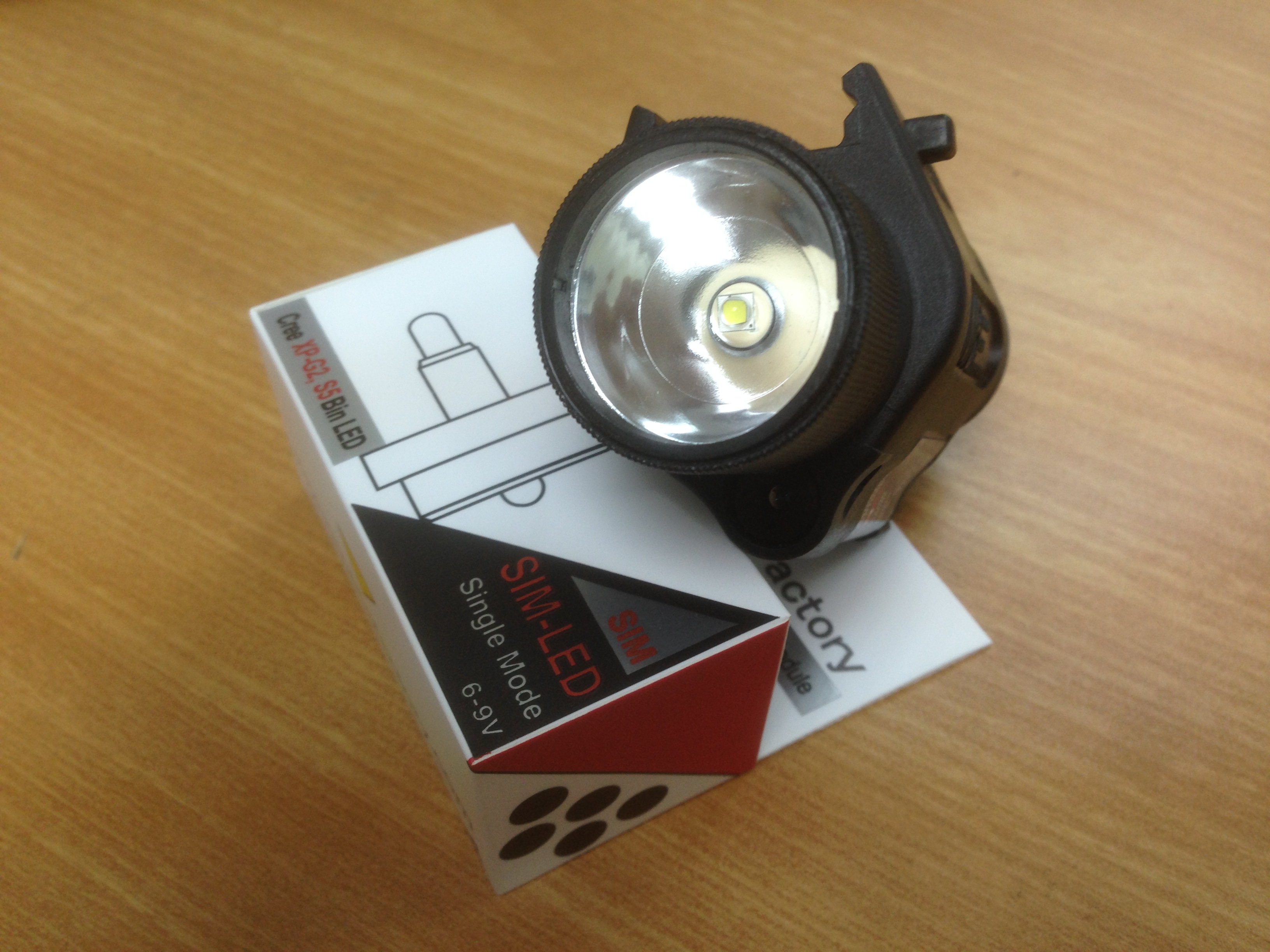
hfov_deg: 55.4
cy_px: 476
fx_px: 1211
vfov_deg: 42.9
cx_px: 635
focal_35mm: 33
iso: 50
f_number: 2.4
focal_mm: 4.12
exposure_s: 1/30
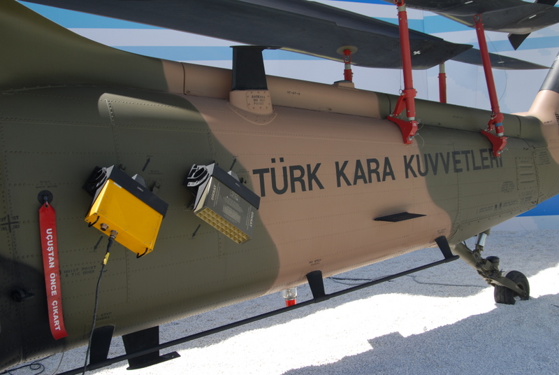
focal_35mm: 36
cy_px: 188
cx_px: 280
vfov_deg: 37.0
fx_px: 560
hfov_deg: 53.1
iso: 100
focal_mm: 24
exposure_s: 1/180
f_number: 7.1
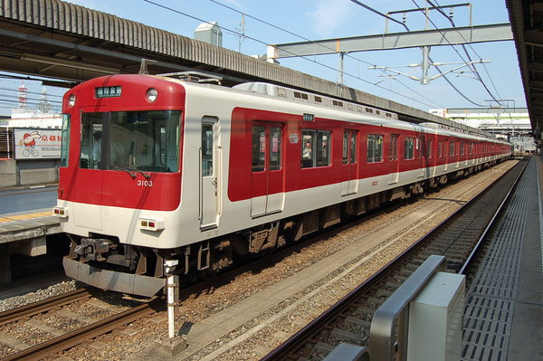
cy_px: 180
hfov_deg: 62.0
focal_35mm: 30
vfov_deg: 43.5
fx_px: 452
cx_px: 272
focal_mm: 20
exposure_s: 1/250
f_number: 8
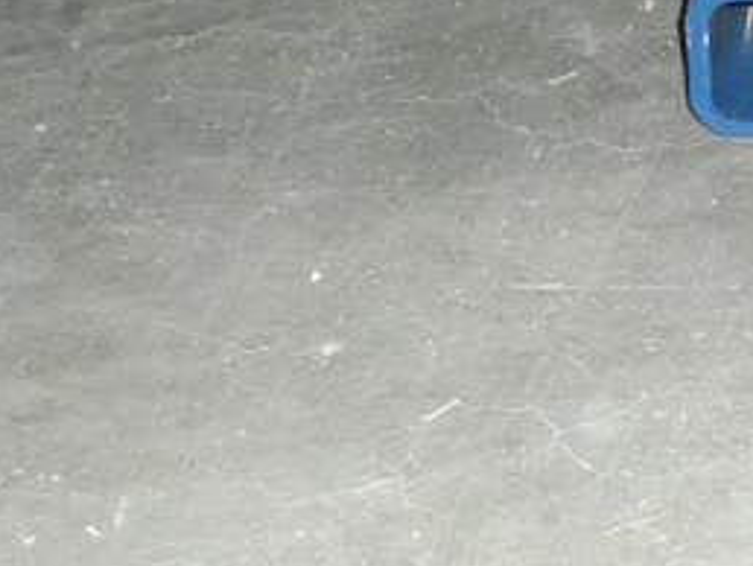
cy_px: -18
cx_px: 922
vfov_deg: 12.3
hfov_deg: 15.9
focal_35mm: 119
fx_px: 2591
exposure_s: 1/30
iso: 400
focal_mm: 5.2
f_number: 3.5
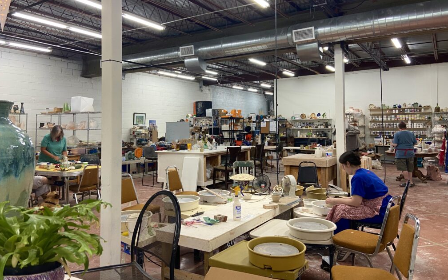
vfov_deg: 44.4
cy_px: 120
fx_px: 342
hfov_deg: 66.5
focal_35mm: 28
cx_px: 224
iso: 100
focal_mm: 4.25
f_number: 1.8
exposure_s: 1/60
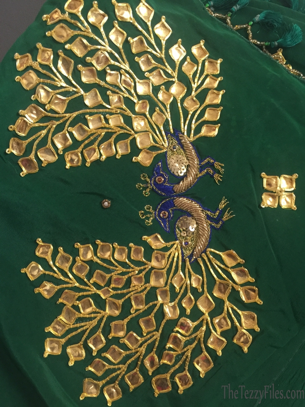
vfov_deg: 61.7
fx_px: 341
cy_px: 204
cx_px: 152
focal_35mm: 29
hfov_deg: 48.2
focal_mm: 4.15
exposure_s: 1/17
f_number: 2.2
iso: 100
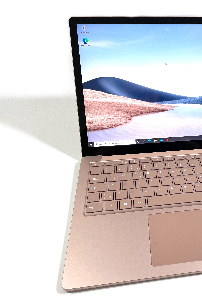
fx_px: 311
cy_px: 154
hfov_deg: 33.7
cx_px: 188
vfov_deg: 51.9
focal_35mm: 37
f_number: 1.6
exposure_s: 1/100
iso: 40
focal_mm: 4.2
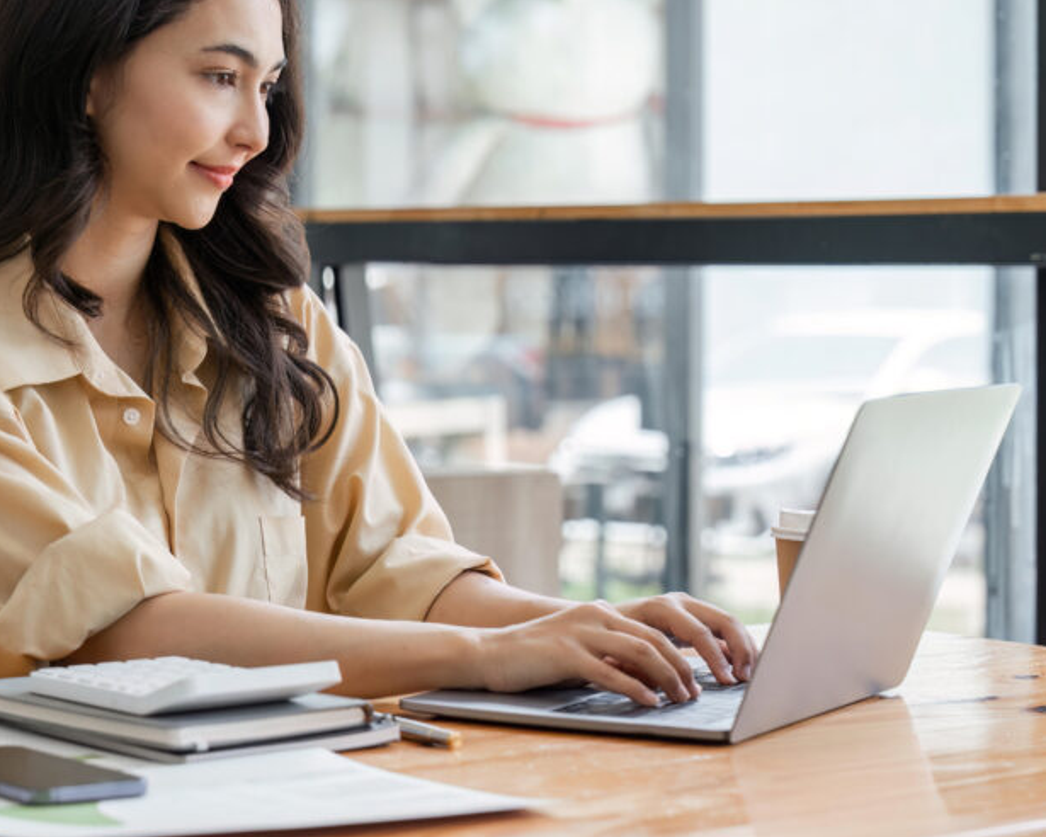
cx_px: 281
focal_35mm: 100
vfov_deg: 15.4
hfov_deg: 19.1
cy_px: 305
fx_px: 3096
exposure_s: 1/320
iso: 1000
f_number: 4
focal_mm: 64
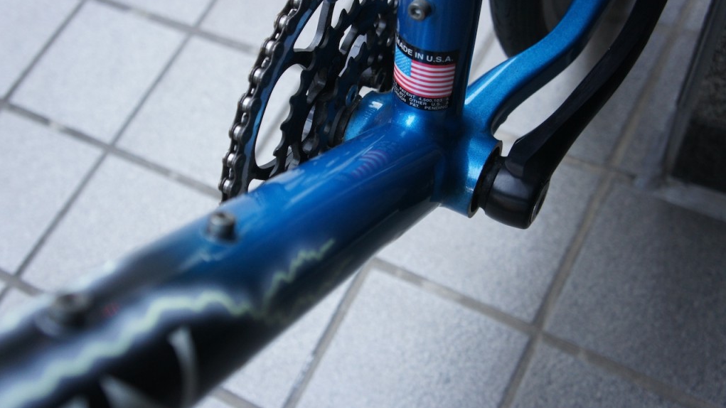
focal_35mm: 43
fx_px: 819
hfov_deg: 47.8
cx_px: 363
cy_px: 182
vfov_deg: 28.0
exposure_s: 1/50
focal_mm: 27
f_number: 4
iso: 800
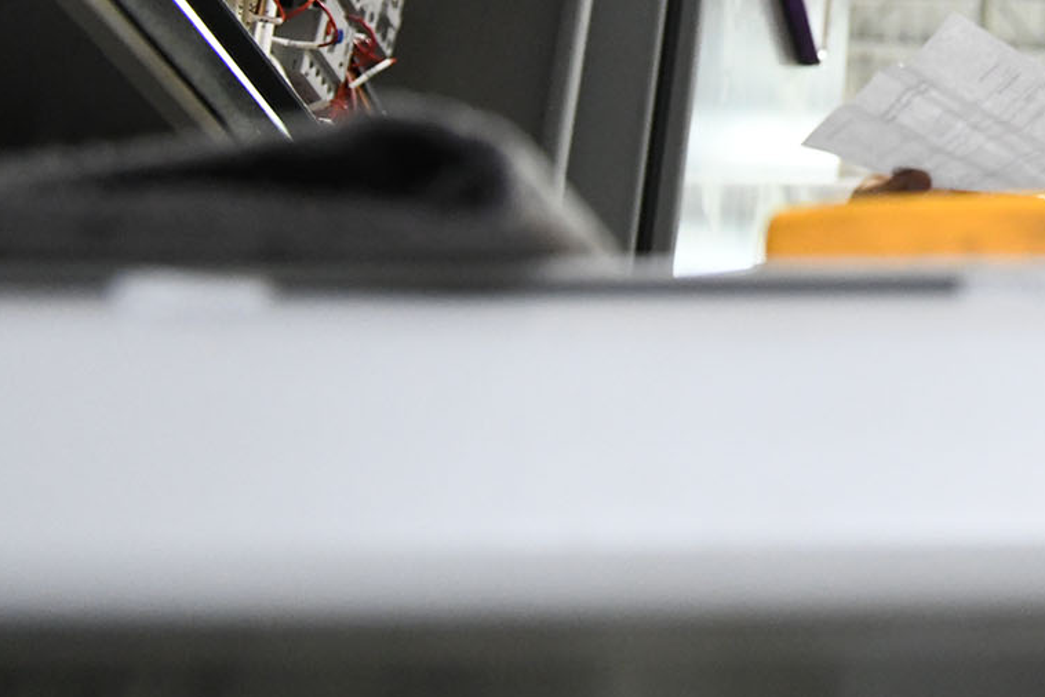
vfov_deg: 17.8
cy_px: -193
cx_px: 1267
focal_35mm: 72
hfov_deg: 25.2
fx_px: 2091
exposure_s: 1/80
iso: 5000
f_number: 3.5
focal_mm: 26
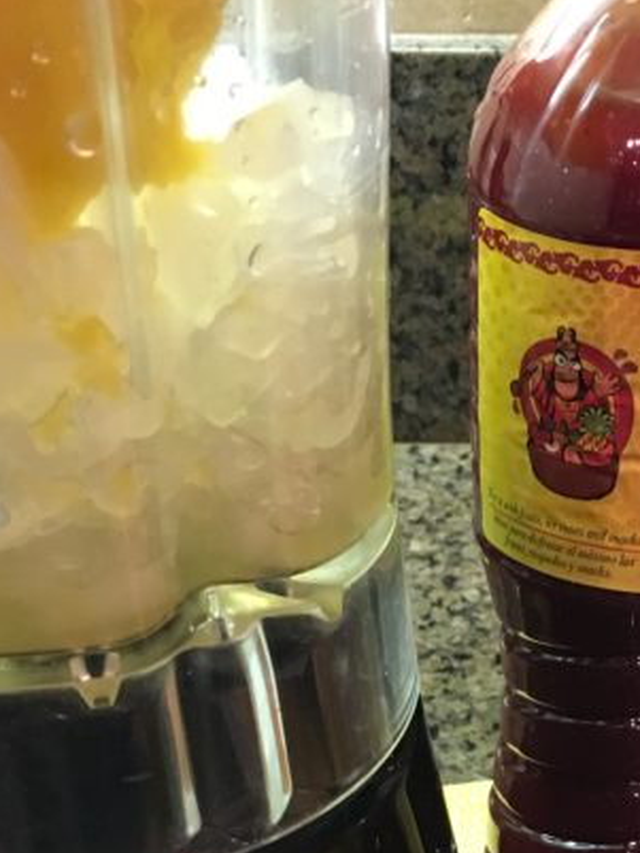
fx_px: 1823
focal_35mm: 74
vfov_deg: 25.8
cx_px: 572
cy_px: 706
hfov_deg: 19.6
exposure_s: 1/15
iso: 200
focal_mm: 4.15
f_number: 2.2
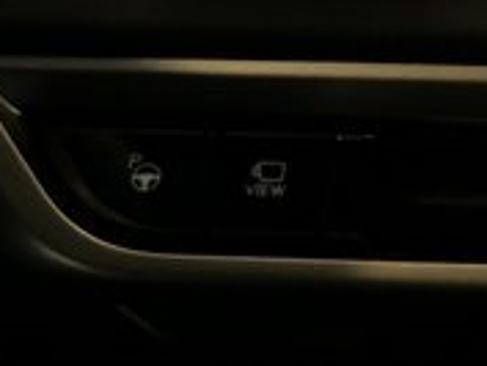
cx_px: 1062
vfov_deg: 6.0
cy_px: -674
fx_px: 3252
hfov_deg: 8.1
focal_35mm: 231
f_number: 4.1
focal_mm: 20
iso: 1000
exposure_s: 1/60
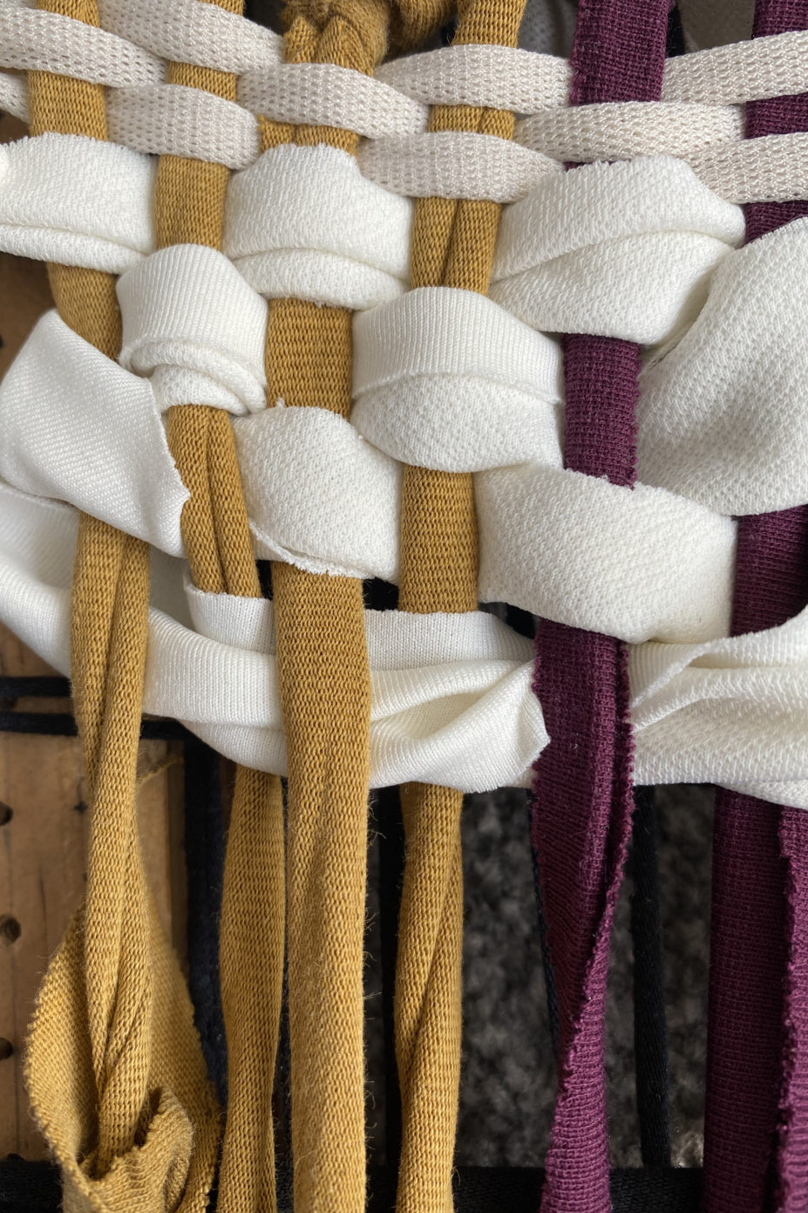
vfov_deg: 65.5
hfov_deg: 46.4
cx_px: 379
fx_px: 943
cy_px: 618
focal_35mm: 28
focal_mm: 4.25
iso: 32
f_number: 1.8
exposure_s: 1/122
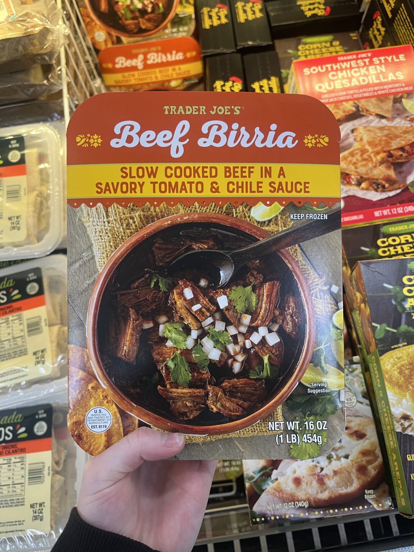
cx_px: 207
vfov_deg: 67.3
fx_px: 415
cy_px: 276
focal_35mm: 26
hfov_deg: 53.1
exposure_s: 1/60
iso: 100
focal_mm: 5.1
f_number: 1.6
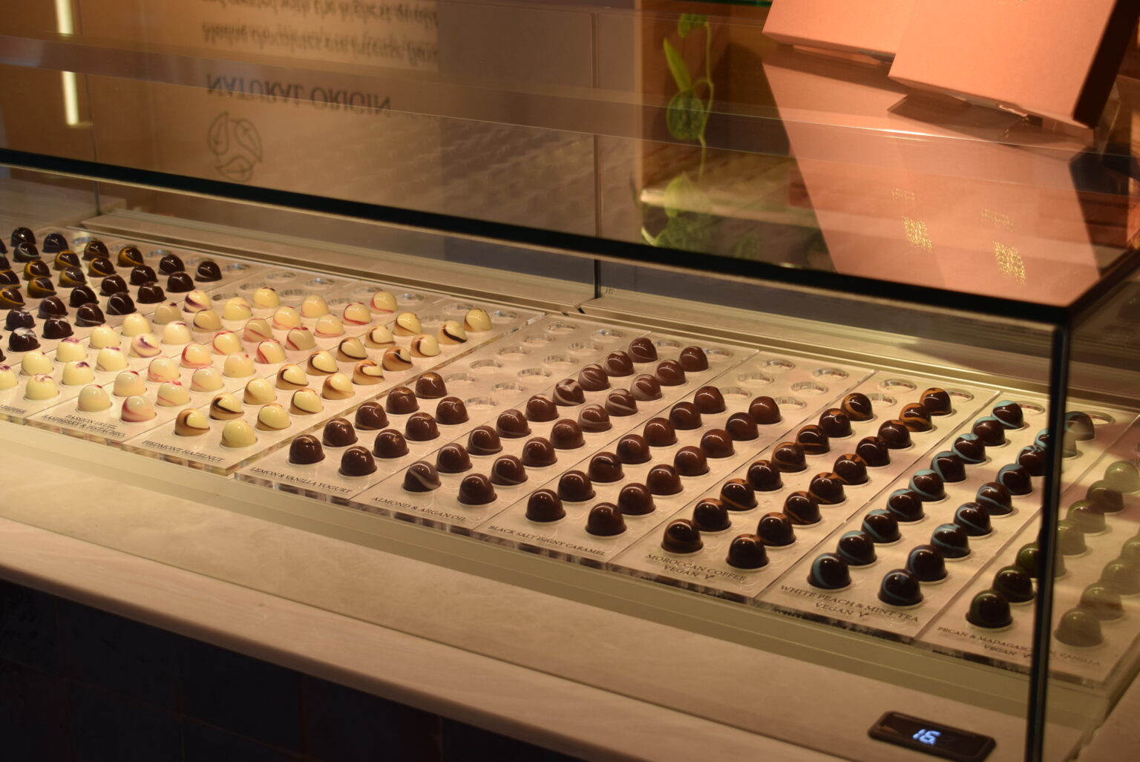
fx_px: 1902
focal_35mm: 60
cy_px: 381
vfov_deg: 22.7
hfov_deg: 33.4
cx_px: 570
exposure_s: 1/160
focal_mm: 40
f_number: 6.3
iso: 400
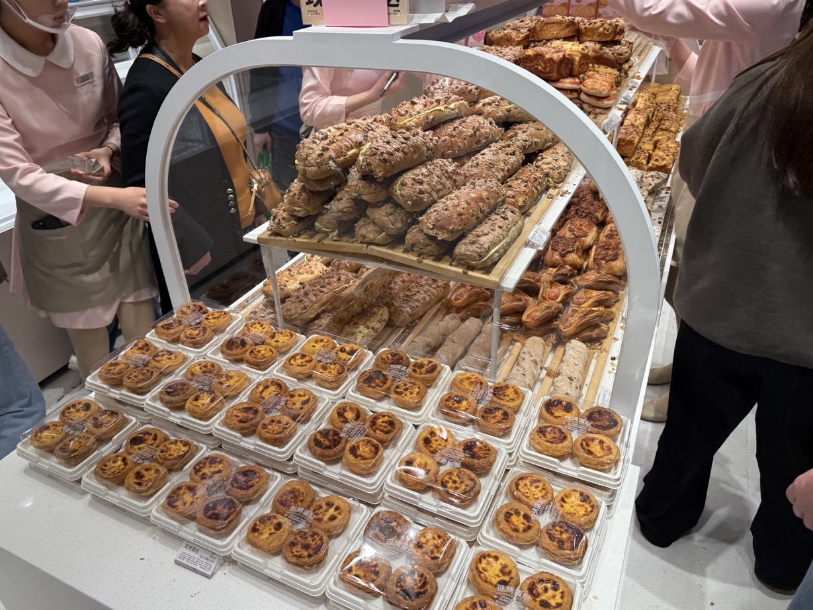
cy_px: 308
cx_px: 403
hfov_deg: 69.4
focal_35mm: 25
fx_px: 587
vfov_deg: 54.9
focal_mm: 6.76
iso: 80
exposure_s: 1/484
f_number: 1.78
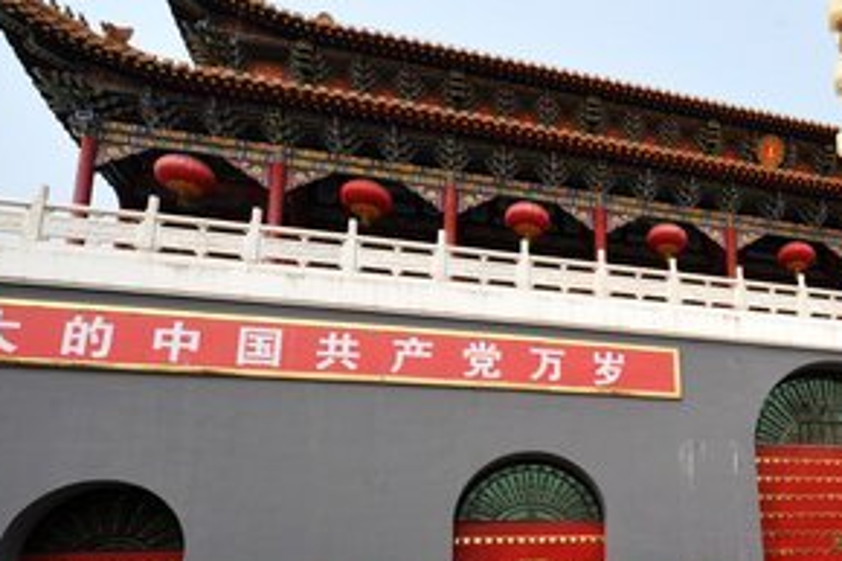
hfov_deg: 54.2
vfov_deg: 42.0
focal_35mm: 29
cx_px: 781
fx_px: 678
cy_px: 484
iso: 200
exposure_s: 1/400
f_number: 10
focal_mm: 14
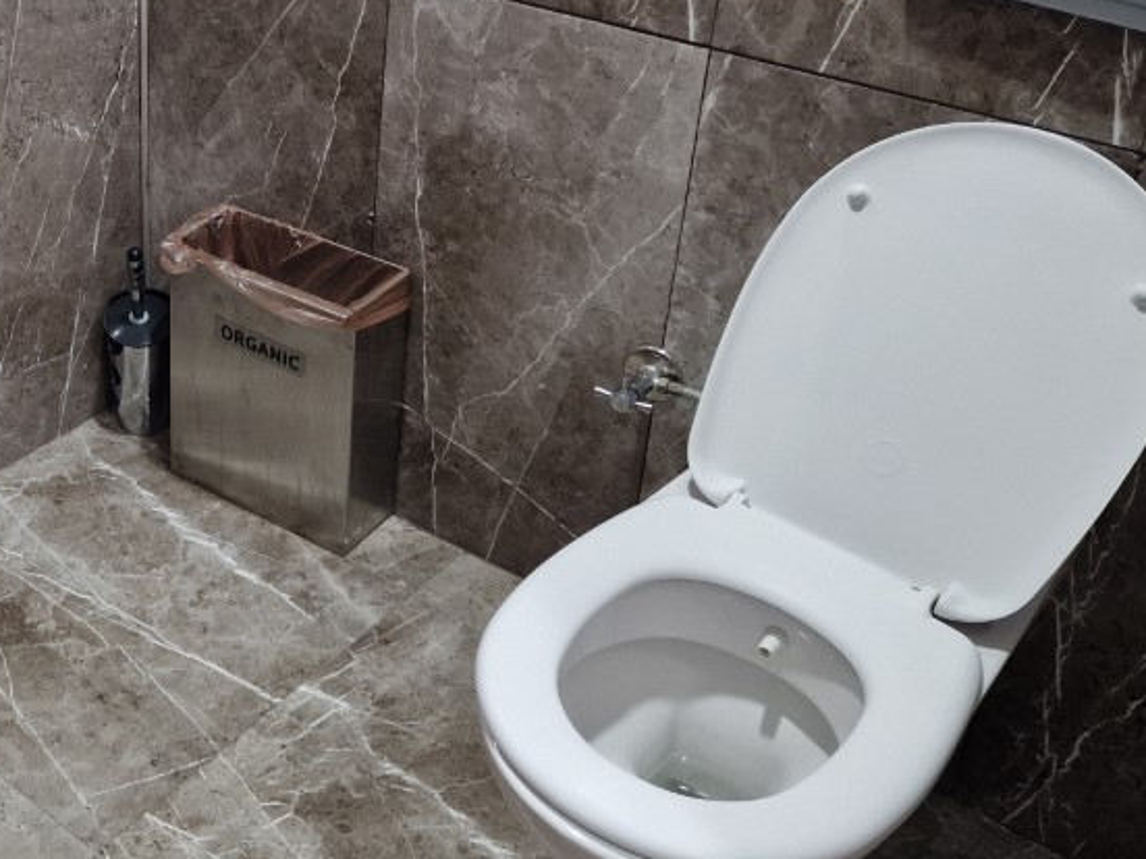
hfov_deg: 34.9
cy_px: 249
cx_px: 21
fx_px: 1655
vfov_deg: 28.8
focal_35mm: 50
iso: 640
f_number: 1.8
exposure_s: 1/40
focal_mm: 6.4
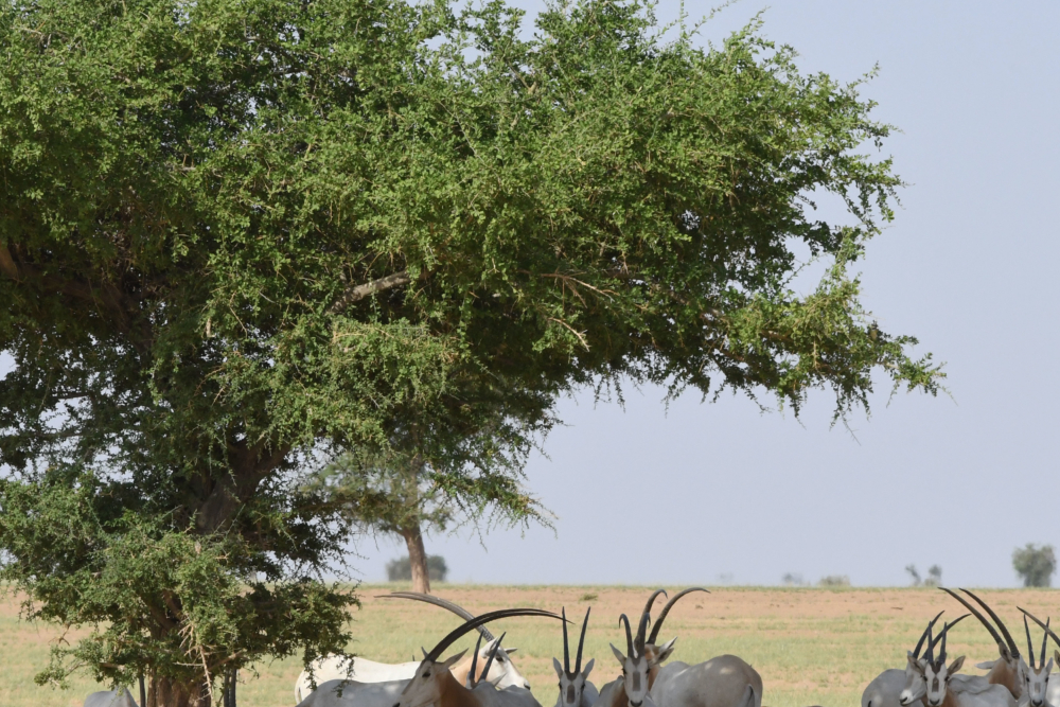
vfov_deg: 2.0
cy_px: 439
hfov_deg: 3.0
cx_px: 646
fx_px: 20348
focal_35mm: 691
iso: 1250
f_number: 16
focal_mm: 300
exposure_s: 1/1000
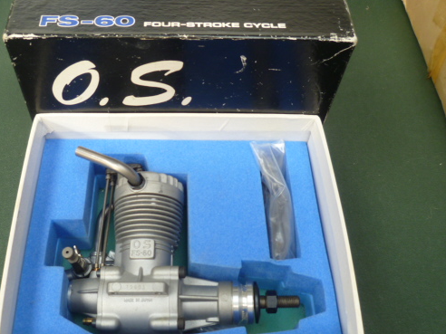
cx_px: 184
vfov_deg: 36.8
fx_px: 502
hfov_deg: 47.6
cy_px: 167
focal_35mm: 39
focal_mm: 5.4
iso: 100
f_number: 2.9
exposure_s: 1/30
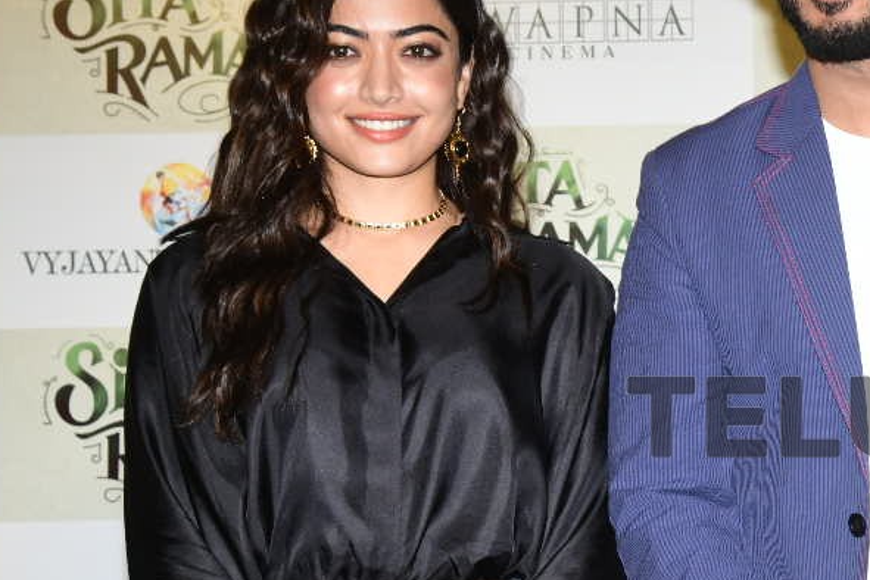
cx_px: 960
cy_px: 417
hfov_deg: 6.7
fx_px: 7419
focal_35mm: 307
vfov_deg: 4.5
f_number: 10
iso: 1000
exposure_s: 1/125
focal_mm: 112
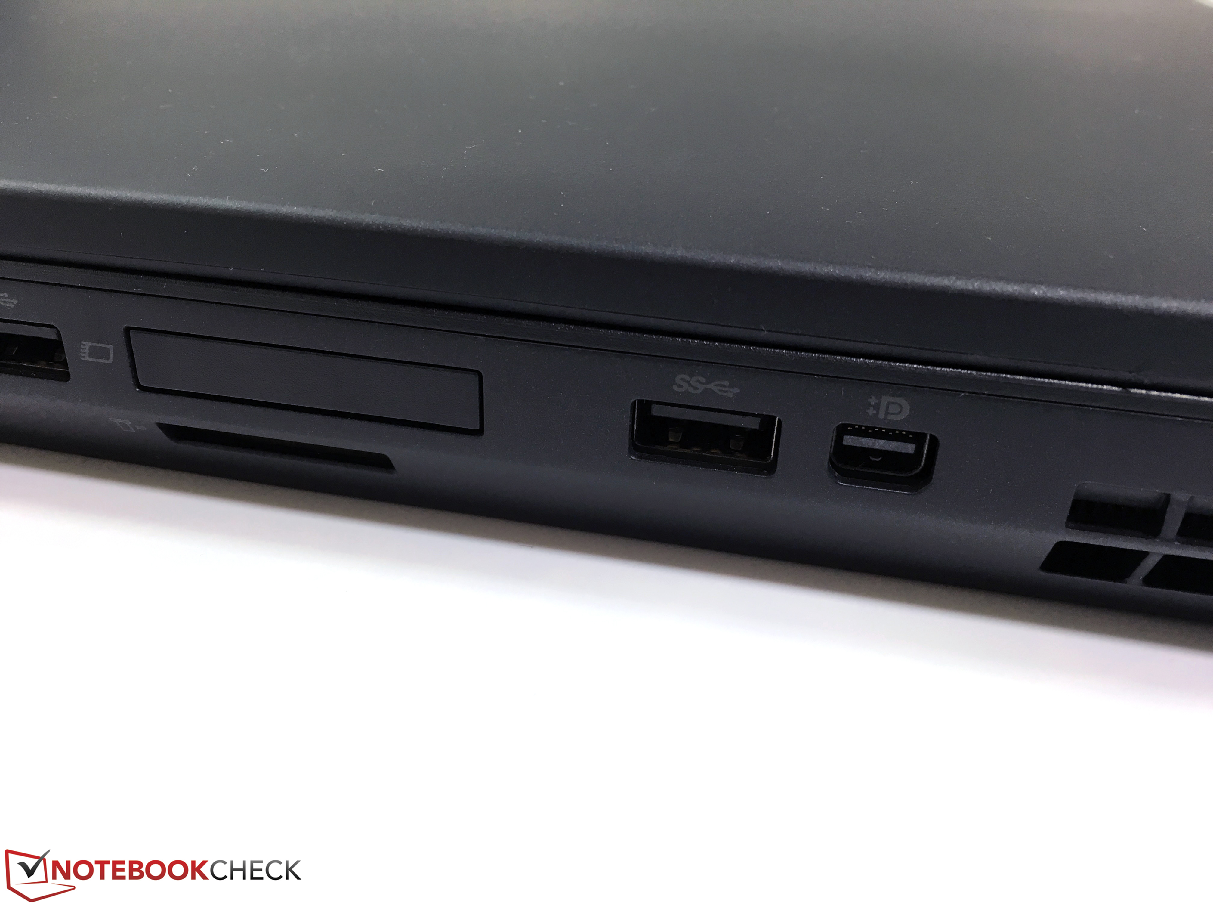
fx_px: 1016
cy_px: 455
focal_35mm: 29
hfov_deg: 61.7
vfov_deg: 48.2
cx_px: 606
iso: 32
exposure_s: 1/33
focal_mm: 4.15
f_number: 2.2
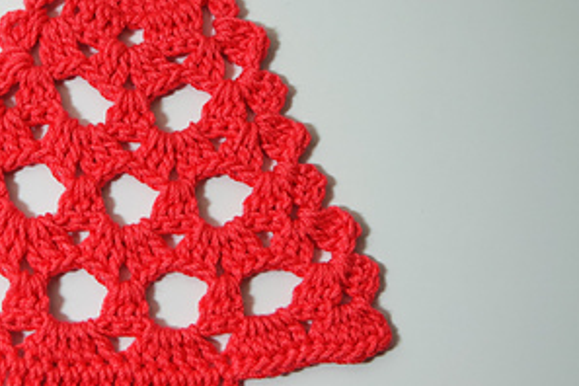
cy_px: 200
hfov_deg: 28.9
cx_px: 160
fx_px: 1110
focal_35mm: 69
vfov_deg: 19.7
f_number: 4.5
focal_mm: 27
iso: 200
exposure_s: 1/60
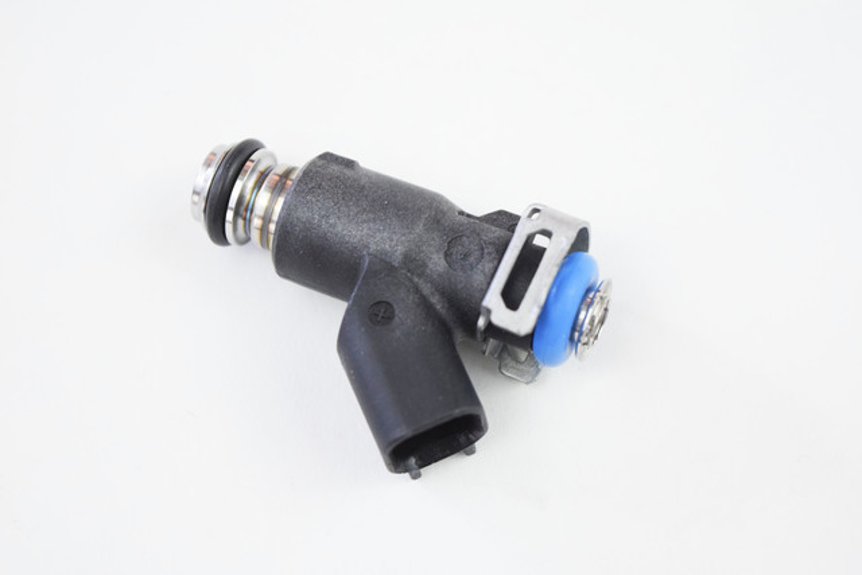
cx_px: 431
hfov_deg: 24.6
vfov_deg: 16.6
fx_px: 1976
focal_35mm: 82
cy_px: 288
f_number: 5.6
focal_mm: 55
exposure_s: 1/60
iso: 2000
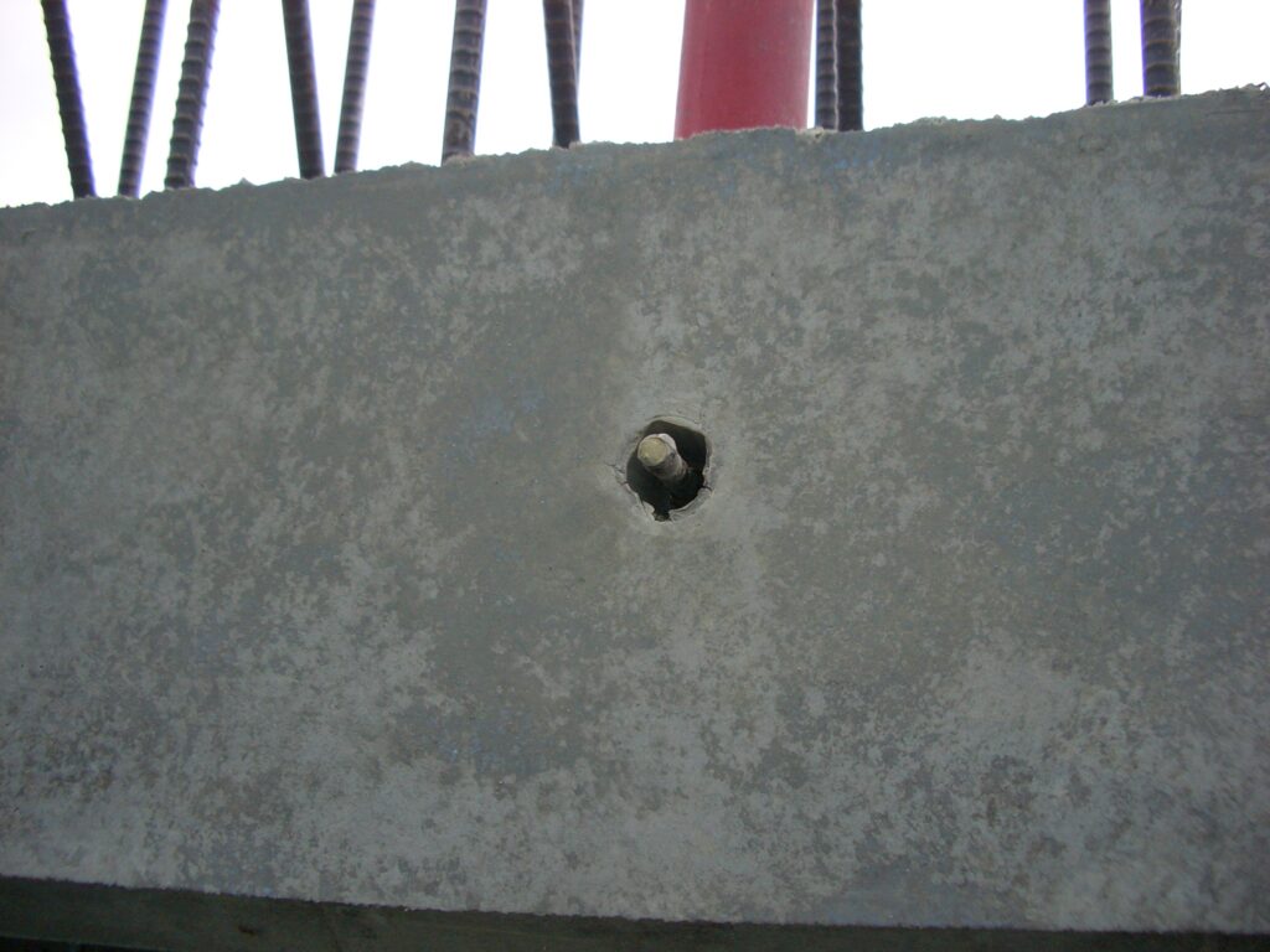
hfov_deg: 52.6
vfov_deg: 40.7
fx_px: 1284
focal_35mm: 35
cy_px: 476
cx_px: 635
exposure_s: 1/100
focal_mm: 5.8
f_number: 2.6
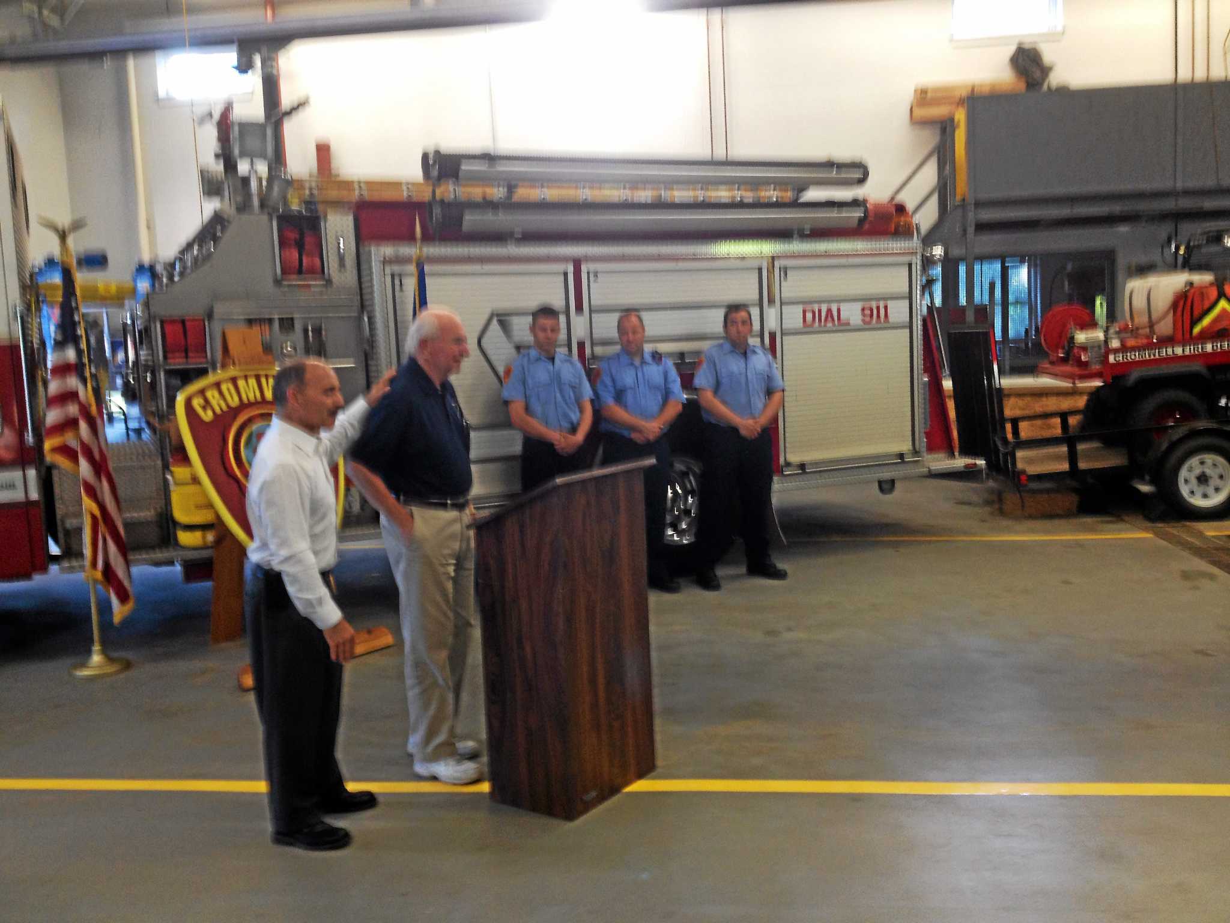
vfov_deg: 40.7
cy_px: 462
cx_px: 615
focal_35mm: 35
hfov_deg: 52.6
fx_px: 1244
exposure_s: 1/20
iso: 80
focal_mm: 4.28
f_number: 2.4
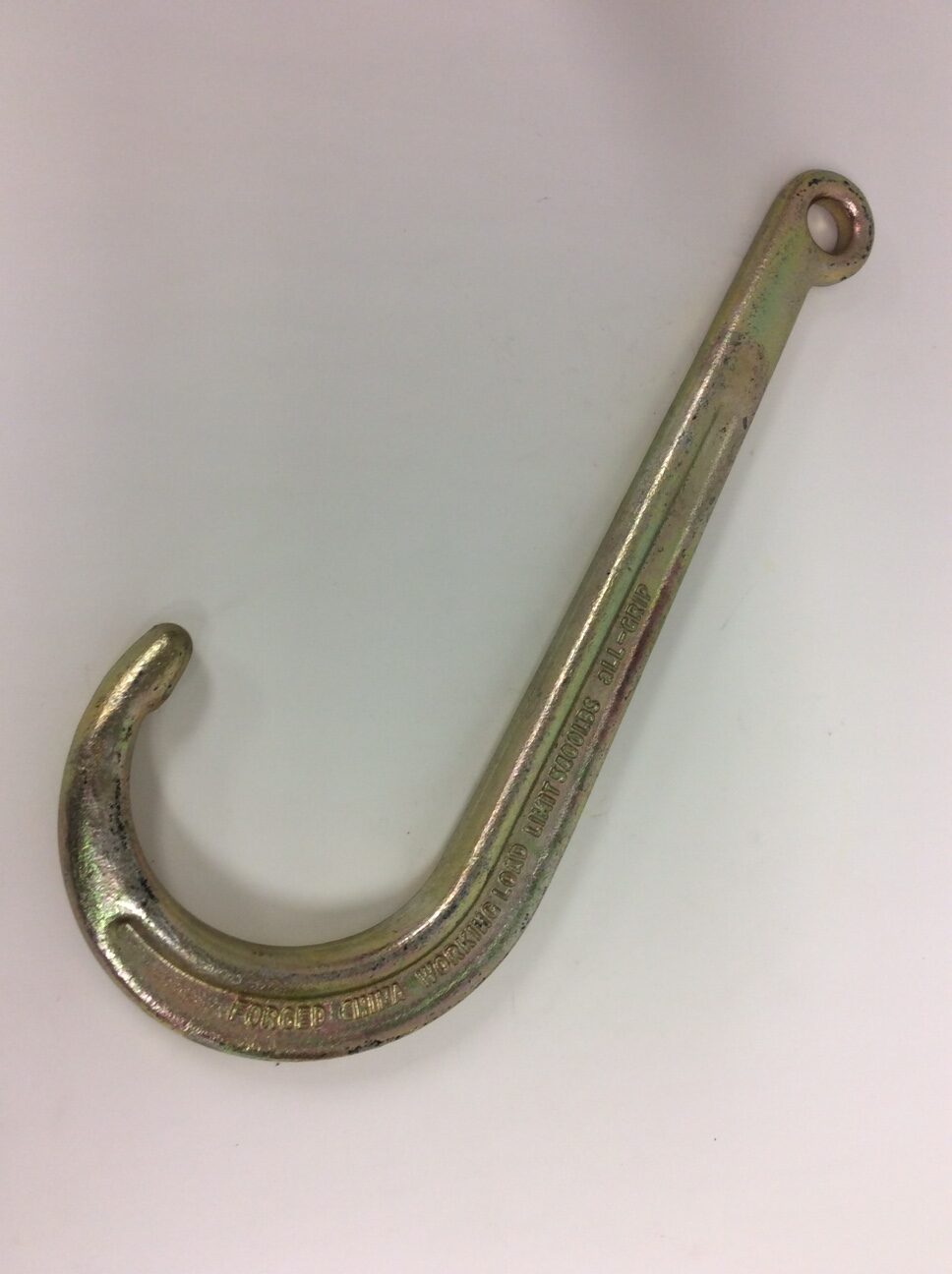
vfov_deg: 56.9
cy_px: 637
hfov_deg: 44.1
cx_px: 476
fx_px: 1177
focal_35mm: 32
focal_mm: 3.3
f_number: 2.4
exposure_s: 1/30
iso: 32
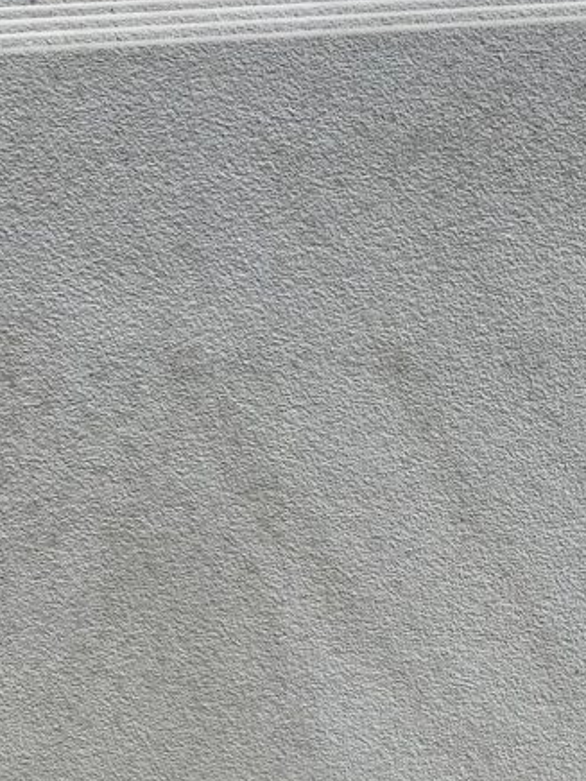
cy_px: 546
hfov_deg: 23.3
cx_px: 543
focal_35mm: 61
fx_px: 1377
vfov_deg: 31.3
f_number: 1.8
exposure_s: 1/4673
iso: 25
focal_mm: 4.25
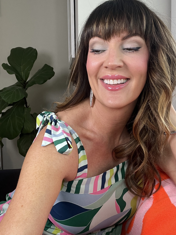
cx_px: 88
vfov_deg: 60.0
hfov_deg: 46.8
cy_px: 118
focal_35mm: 30
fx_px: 203
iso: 100
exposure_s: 1/60
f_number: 2.2
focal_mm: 2.71
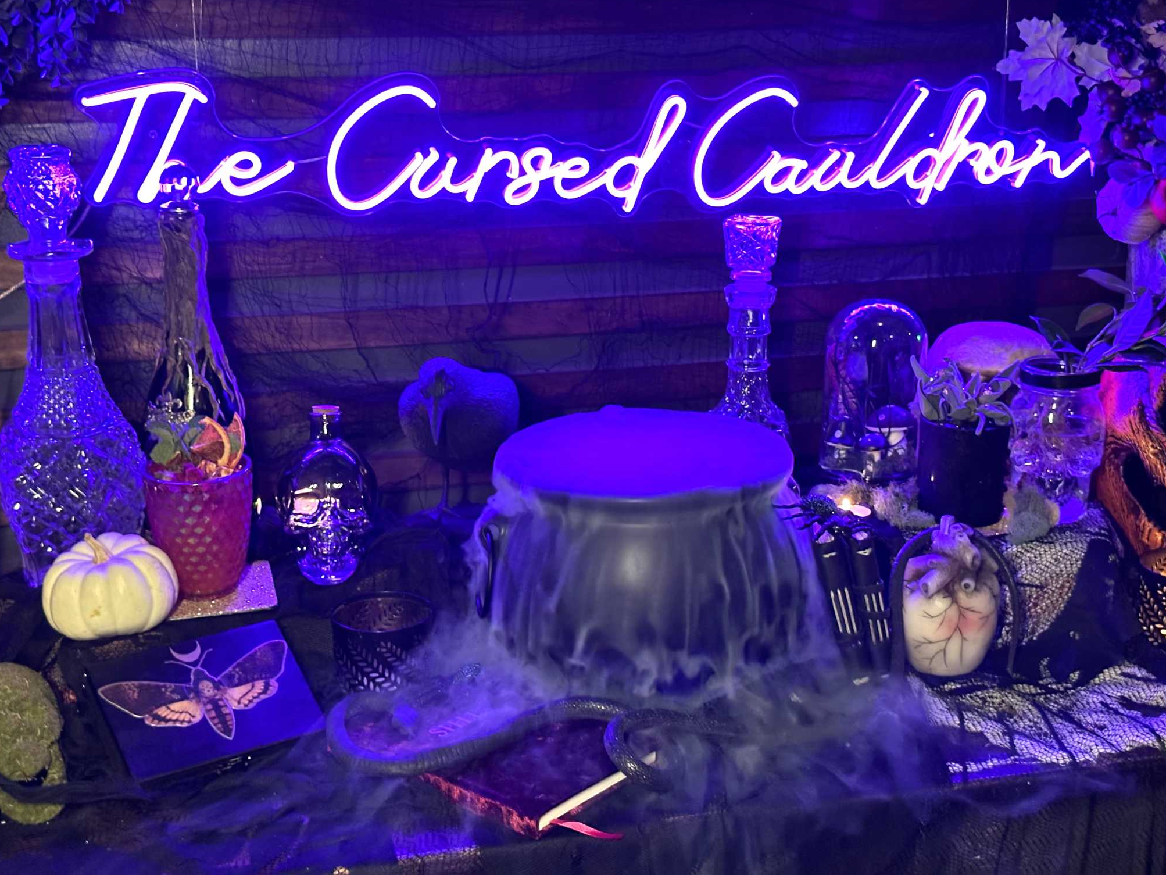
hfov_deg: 38.9
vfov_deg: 29.7
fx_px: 1651
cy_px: 429
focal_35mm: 49
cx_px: 588
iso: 500
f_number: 1.78
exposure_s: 1/27
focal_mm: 6.86
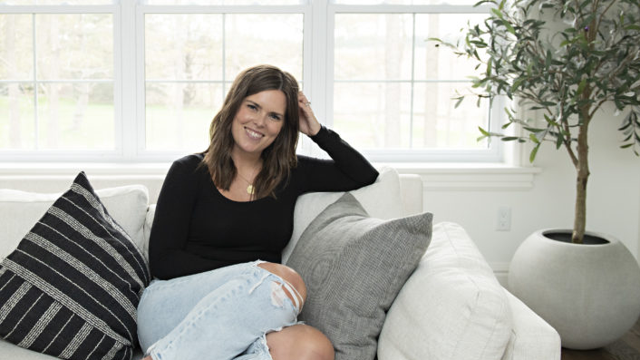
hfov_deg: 45.7
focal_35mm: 44
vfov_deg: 26.9
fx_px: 747
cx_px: 210
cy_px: 120
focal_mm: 29
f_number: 4
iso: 1600
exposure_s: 1/125
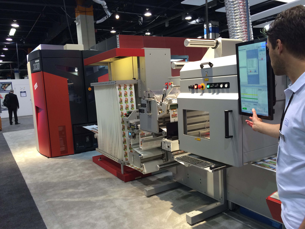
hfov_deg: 61.7
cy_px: 114
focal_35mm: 29
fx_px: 256
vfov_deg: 48.2
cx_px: 152
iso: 80
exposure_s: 1/30
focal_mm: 4.15
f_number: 2.2
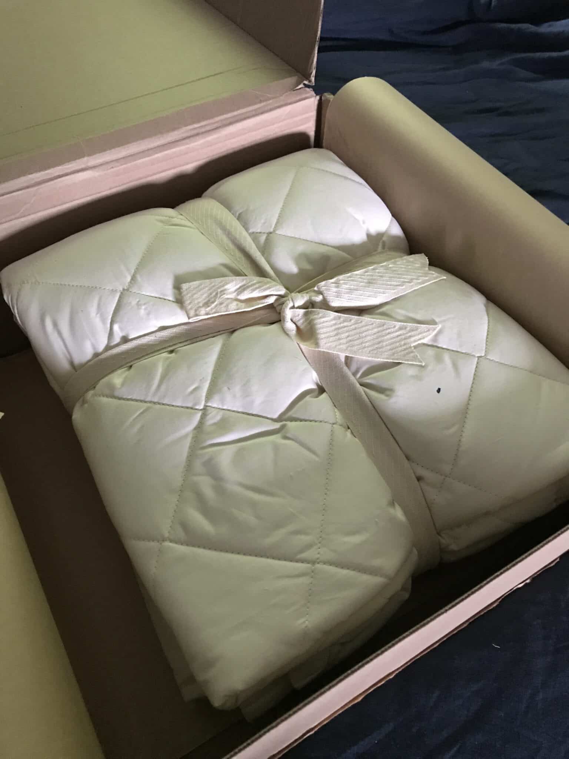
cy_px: 380
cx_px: 284
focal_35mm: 28
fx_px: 614
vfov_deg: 63.4
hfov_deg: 49.7
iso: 100
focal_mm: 3.99
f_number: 1.8
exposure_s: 1/5
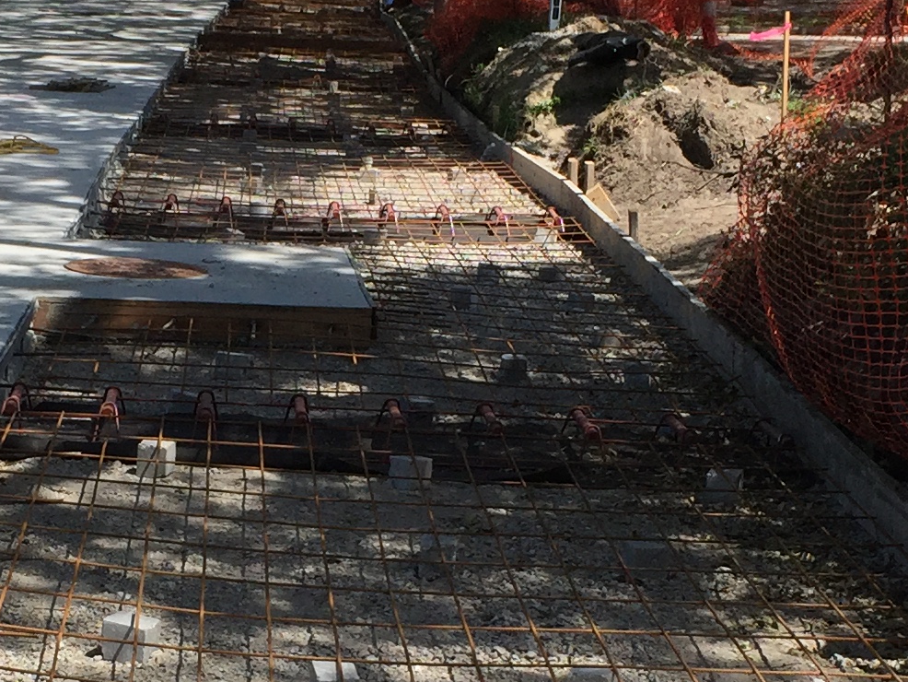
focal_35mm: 96
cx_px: 250
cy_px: 528
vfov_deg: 15.3
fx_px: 2519
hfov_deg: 20.3
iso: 32
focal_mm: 4.15
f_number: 2.2
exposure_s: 1/2083
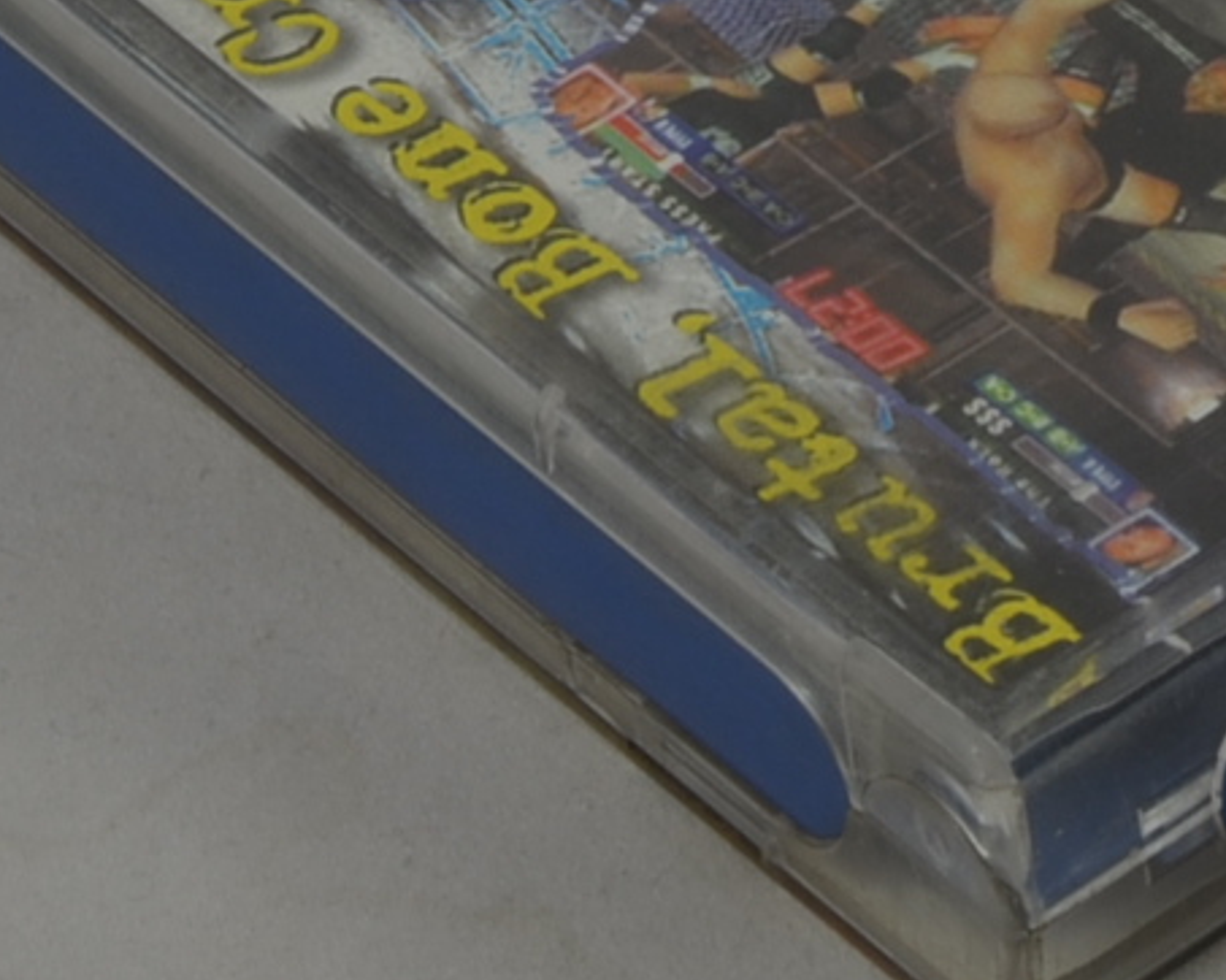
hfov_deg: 6.3
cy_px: -552
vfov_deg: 5.0
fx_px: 11098
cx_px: 1448
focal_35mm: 306
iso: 100
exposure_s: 1/4
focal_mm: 40
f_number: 20
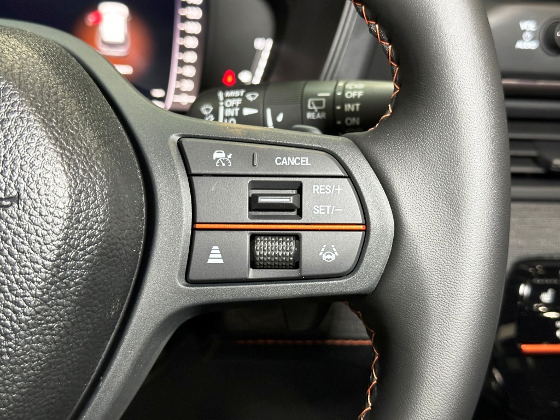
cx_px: 280
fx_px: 777
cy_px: 210
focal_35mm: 48
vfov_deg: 30.3
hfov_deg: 39.7
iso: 400
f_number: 1.78
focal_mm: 6.86
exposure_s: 1/40
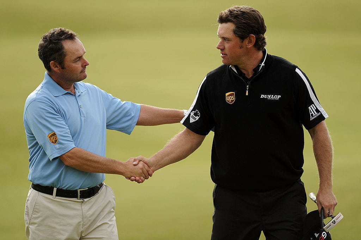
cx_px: 180
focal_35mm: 500
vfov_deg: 2.7
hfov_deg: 4.1
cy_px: 120
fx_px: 5010
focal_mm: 500
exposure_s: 1/800
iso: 400
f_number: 4
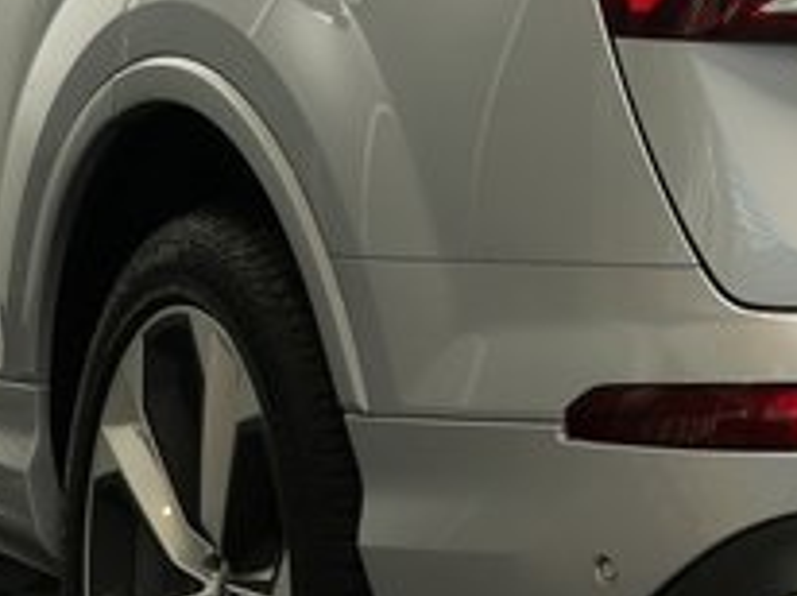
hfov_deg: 9.0
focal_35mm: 219
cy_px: 209
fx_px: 5036
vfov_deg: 6.8
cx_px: 778
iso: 250
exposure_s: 1/200
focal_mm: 22
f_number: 5
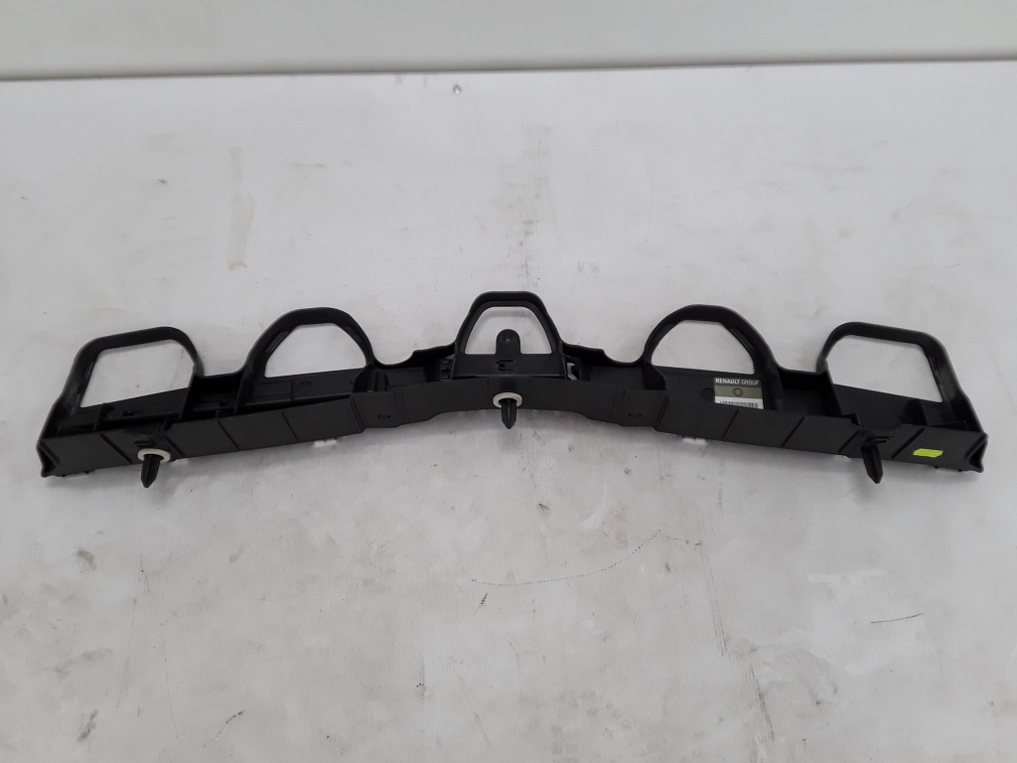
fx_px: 793
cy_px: 382
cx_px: 508
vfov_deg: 51.4
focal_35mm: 27
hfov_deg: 65.3
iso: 50
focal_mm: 2.91
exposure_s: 1/33
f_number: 1.9
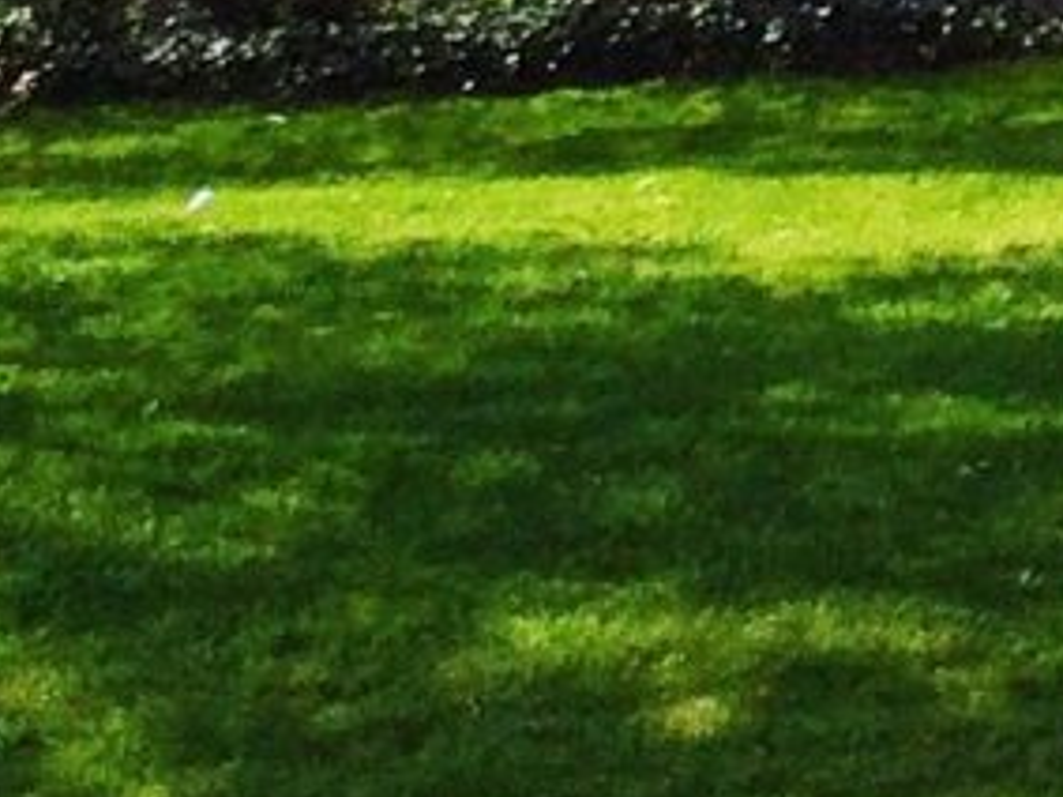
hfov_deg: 9.2
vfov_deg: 6.8
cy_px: -989
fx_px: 6446
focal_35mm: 210
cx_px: 1476
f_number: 2.2
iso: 32
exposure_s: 1/1866
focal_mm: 4.15
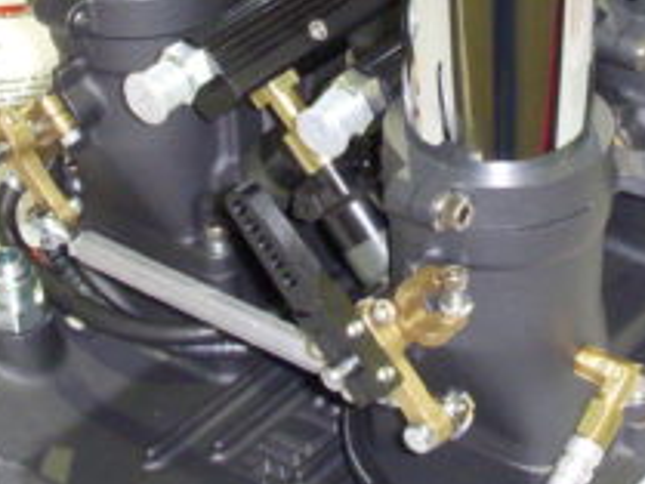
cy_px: 0
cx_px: 414
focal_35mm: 109
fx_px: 2032
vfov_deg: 13.4
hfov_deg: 18.0
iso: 400
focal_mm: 6.3
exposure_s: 1/30
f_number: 3.3
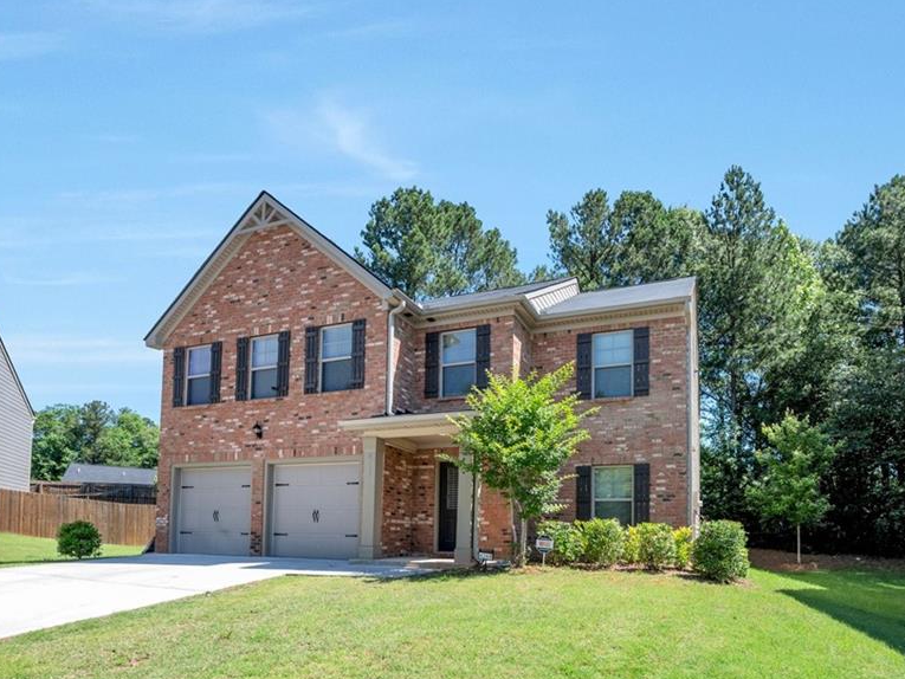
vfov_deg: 71.4
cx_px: 440
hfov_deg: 87.7
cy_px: 376
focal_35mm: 18
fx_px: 471
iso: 100
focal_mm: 14
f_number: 8
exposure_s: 1/160
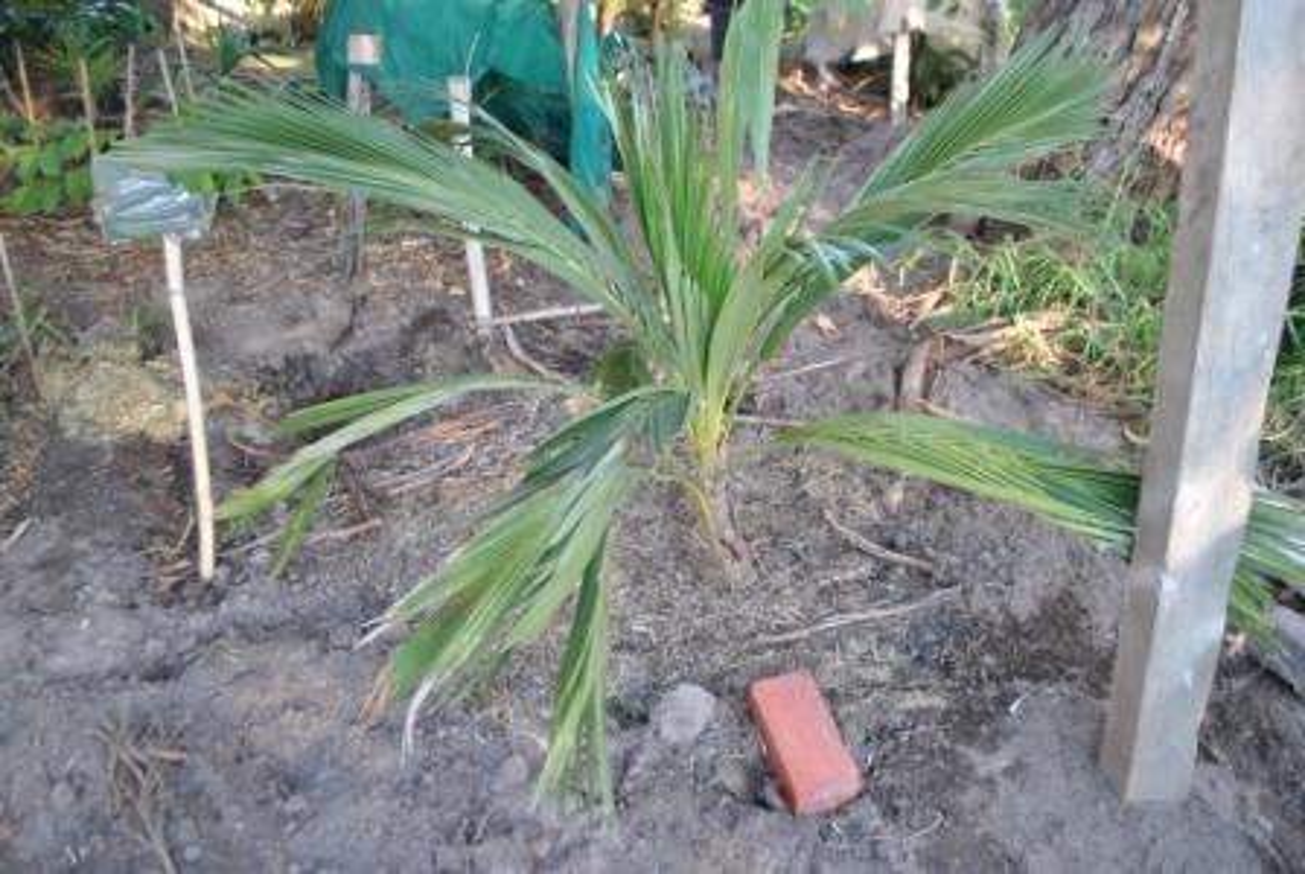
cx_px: 652
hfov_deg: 67.3
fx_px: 980
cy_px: 437
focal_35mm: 27
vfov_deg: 48.1
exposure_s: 1/60
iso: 200
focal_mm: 18
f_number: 4
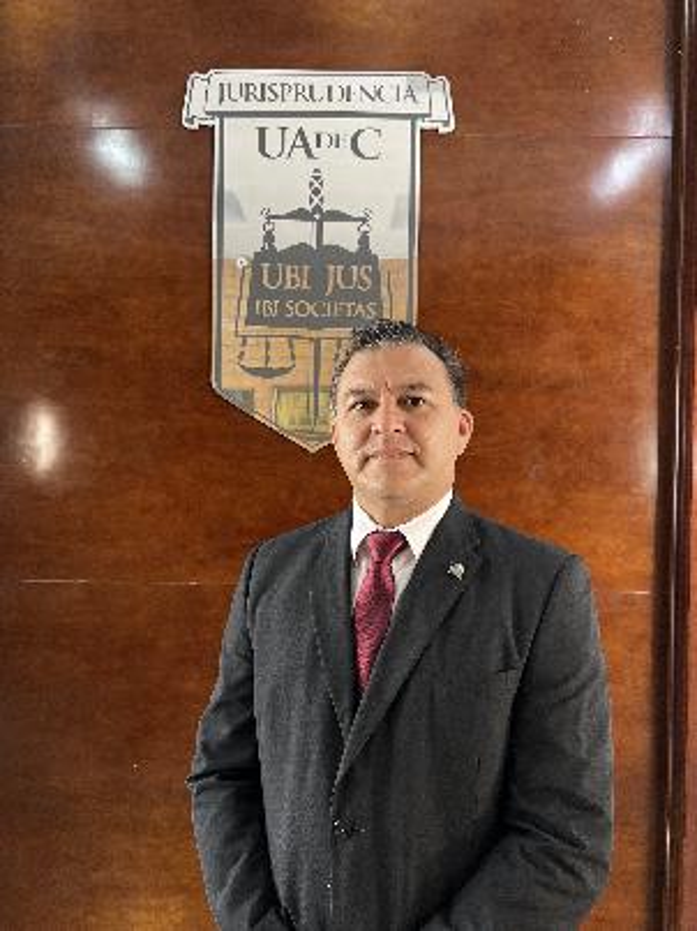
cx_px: 348
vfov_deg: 67.3
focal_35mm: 26
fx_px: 698
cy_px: 466
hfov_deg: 53.0
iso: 160
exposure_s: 1/60
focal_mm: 5.7
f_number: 1.5
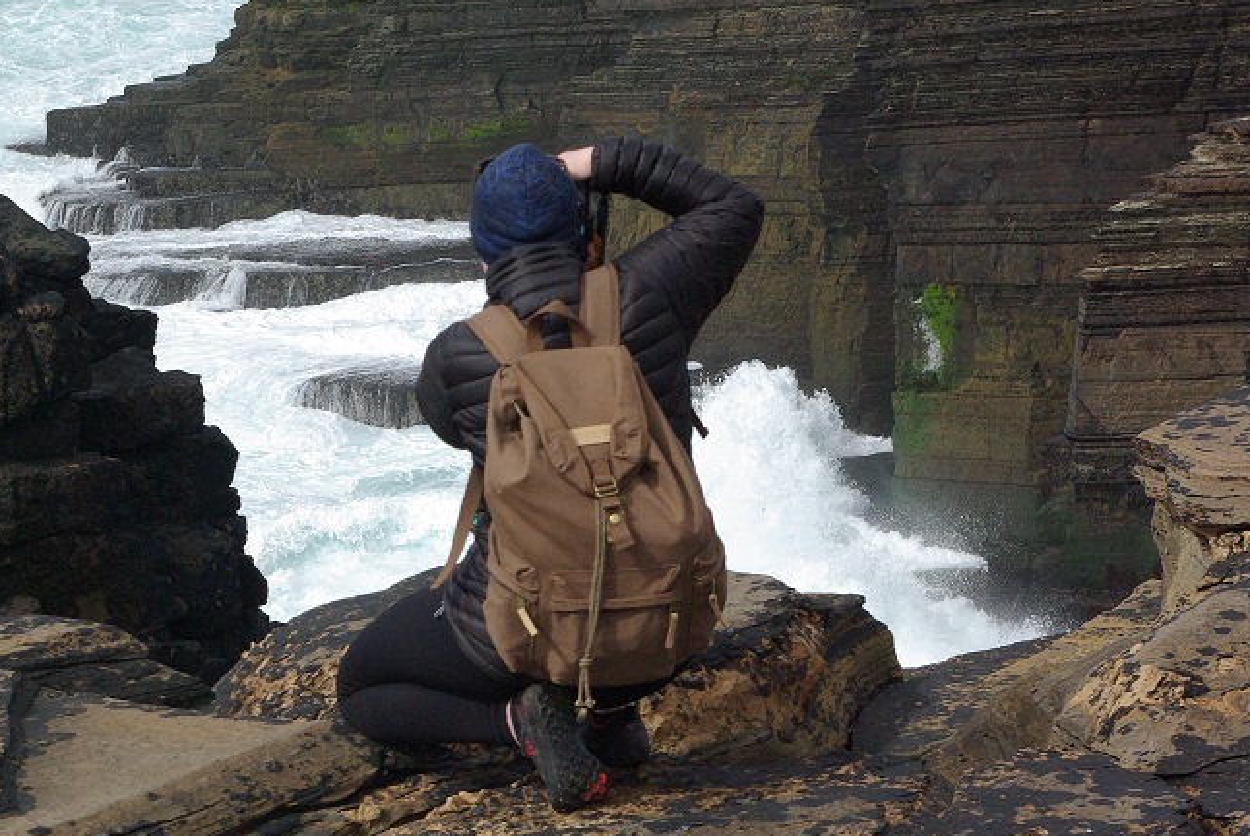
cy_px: 344
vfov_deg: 11.1
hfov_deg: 16.5
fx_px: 4300
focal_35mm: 124
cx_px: 342
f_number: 13
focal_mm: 55
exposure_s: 1/1000
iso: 800
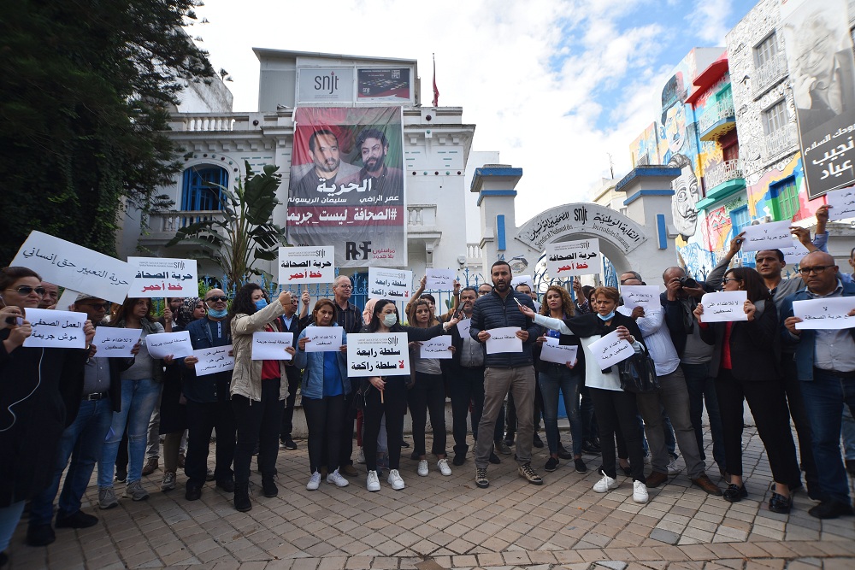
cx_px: 428
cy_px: 285
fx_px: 428
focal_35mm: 18
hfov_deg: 90.0
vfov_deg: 67.4
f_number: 5.6
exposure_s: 1/250
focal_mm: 18
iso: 200
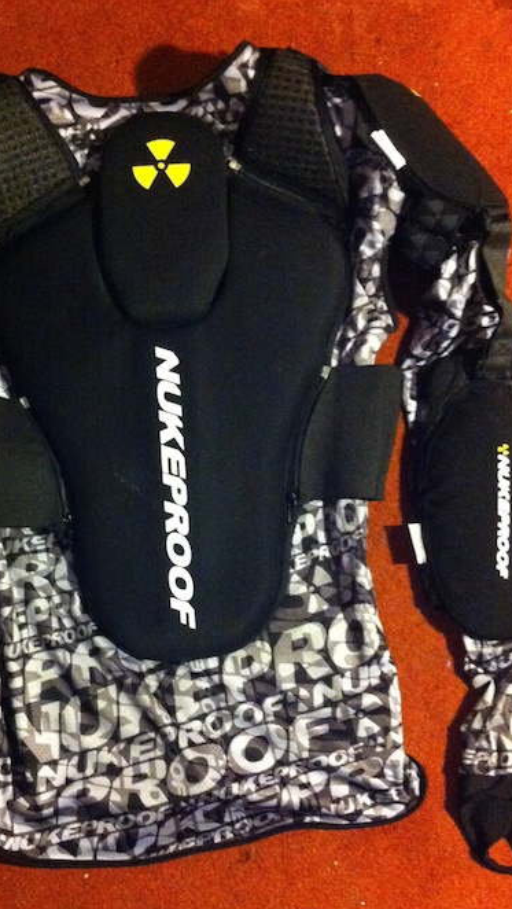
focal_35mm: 46
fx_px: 1109
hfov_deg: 25.9
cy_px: 504
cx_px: 184
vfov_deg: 44.5
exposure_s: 1/15
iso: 1000
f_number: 2.8
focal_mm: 3.85
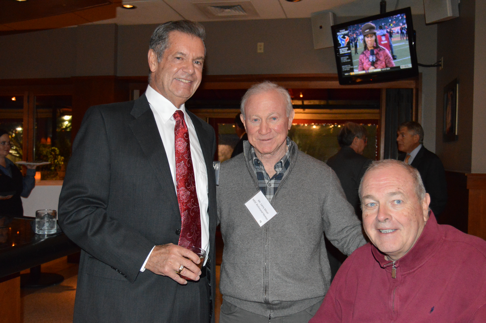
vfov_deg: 34.1
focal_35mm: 39
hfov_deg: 49.6
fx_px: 526
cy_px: 162
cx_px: 243
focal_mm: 26
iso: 3200
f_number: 4
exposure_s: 1/60
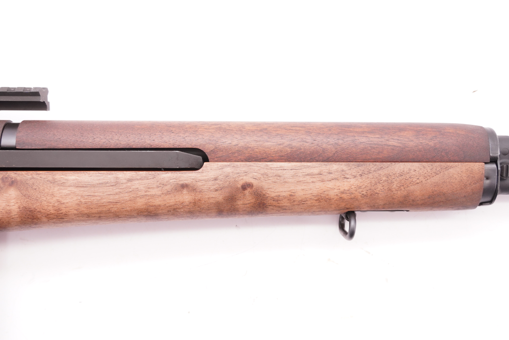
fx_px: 637
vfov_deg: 29.9
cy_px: 170
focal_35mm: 45
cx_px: 254
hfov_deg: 43.6
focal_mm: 30
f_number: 5.6
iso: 1000
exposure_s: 1/125
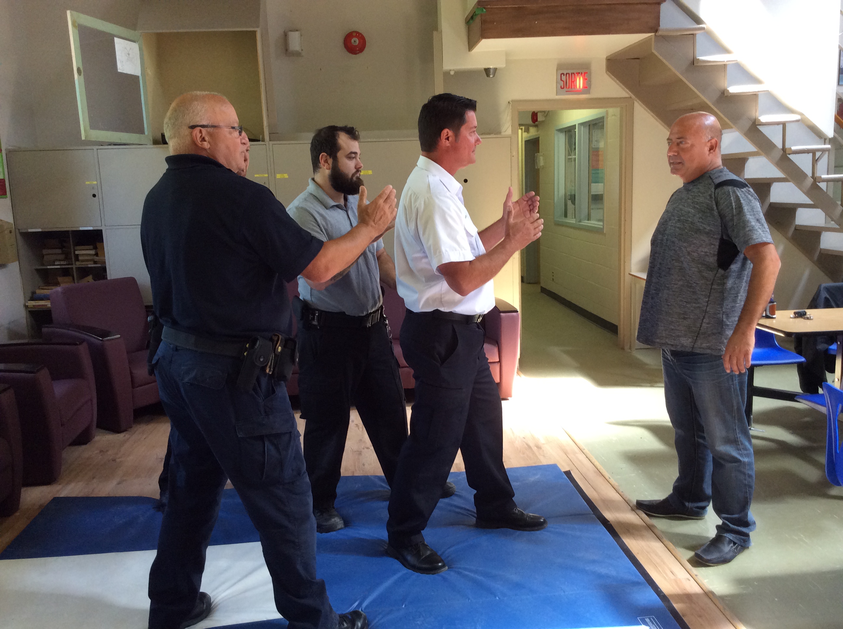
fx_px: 778
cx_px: 422
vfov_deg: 44.1
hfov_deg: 56.9
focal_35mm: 32
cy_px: 314
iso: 80
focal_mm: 3.3
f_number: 2.4
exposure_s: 1/24
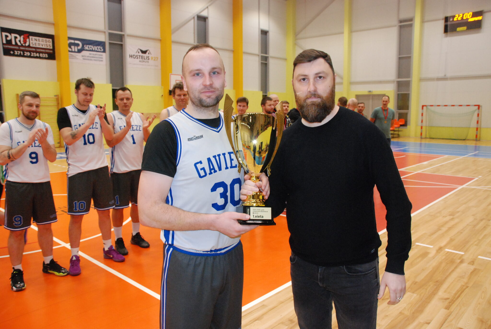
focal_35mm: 27
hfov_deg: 67.3
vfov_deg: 48.1
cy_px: 164
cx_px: 246
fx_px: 369
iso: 1600
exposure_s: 1/100
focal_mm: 18
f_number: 5.6
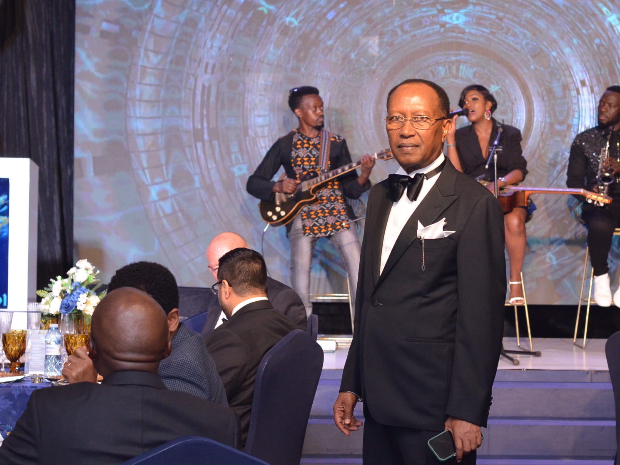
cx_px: 422
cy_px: 213
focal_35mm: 99
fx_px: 1773
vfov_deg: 14.9
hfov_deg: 19.8
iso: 2000
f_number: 4
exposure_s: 1/250
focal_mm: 50
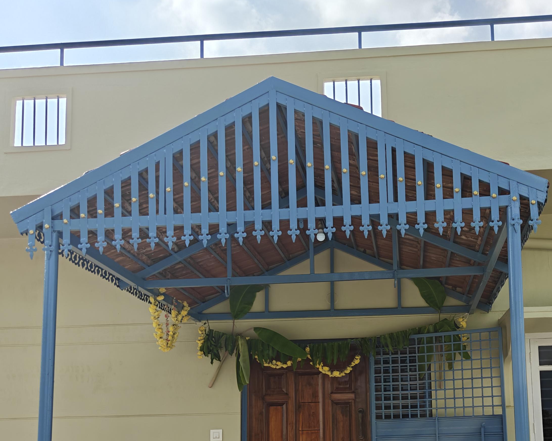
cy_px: 357
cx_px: 356
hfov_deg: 41.6
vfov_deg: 33.1
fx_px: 719
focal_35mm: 44
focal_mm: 5.59
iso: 80
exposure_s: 1/1377
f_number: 1.8
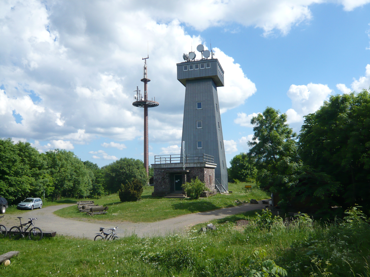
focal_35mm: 28
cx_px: 185
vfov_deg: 49.7
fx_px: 299
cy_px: 138
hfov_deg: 63.4
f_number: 8
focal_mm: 4.6
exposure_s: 1/160
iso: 100
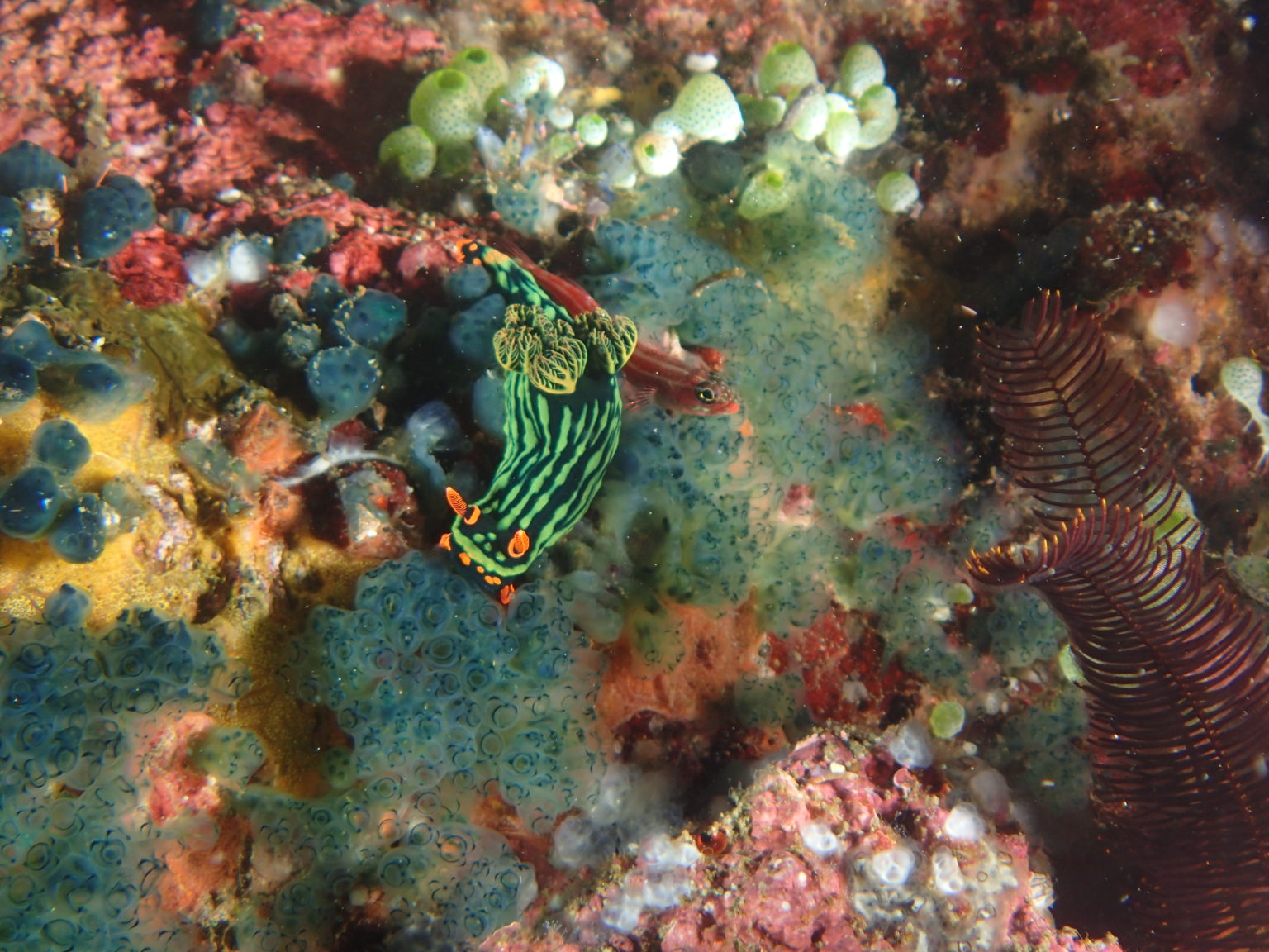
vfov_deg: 14.8
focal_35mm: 100
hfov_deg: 19.6
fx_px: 3666
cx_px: 634
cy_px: 476
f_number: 4.9
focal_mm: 18
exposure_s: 1/100
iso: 100
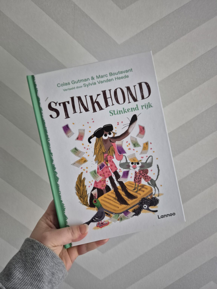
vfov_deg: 73.9
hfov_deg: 58.9
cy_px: 144
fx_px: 192
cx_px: 108
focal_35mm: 23
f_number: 1.8
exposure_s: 1/100
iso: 1000
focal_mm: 5.4
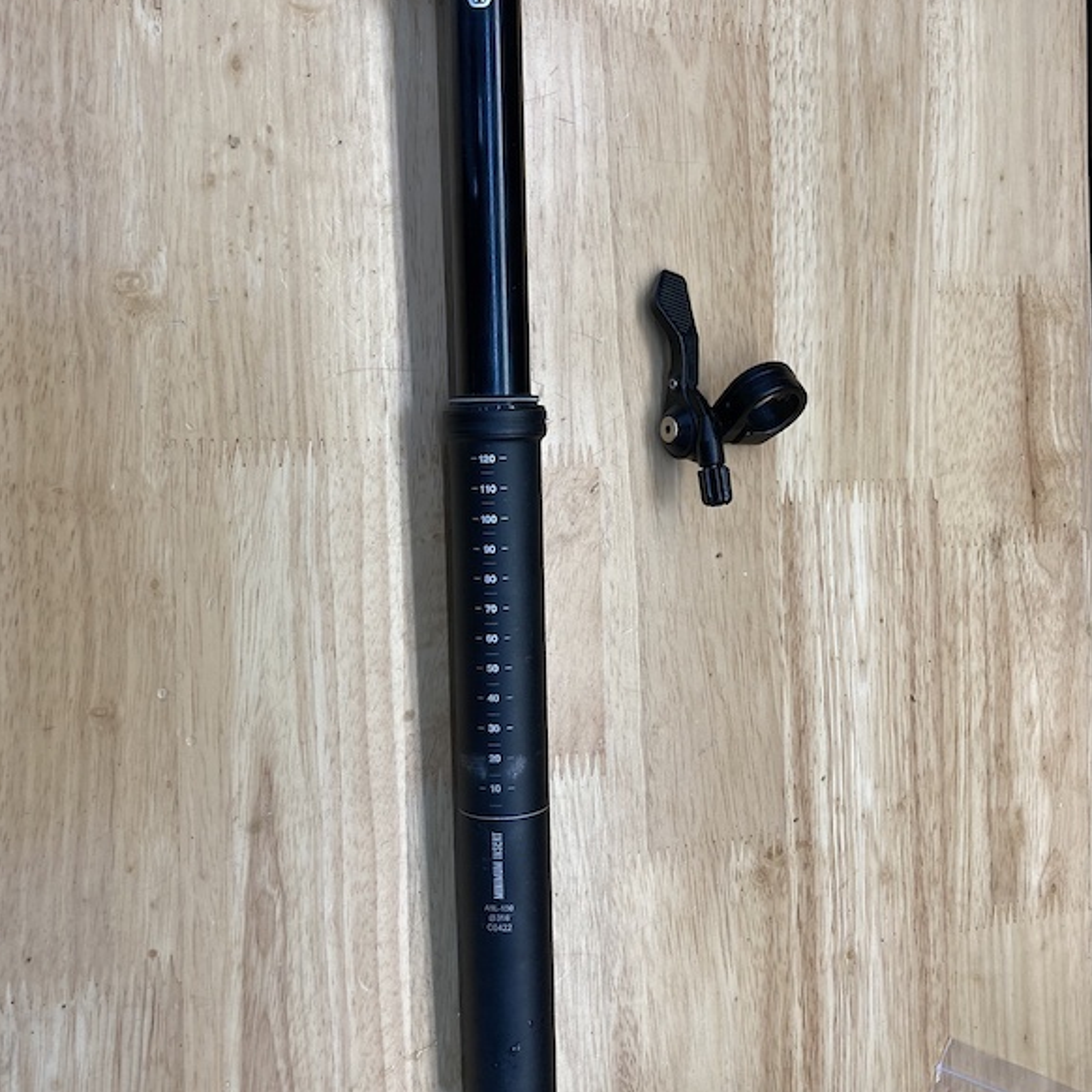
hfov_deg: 48.5
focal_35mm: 34
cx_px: 550
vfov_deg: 48.3
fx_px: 1213
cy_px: 478
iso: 64
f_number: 1.8
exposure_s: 1/120
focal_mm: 3.99
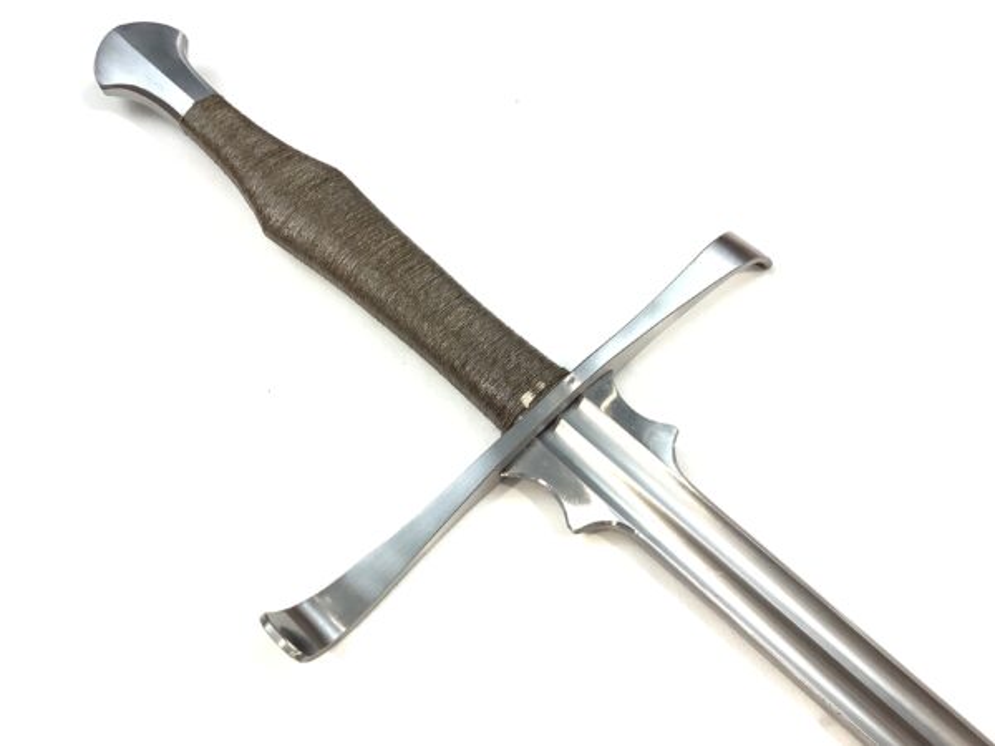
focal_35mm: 31
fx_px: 891
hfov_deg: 58.4
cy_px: 373
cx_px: 498
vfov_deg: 45.4
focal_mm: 3.3
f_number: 2.4
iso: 200
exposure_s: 1/60
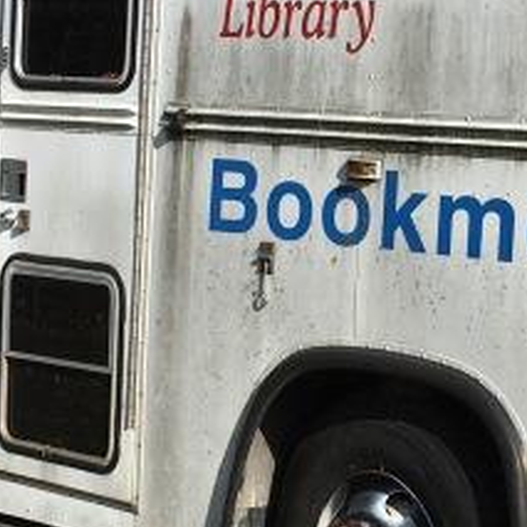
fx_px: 2119
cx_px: 307
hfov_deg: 14.2
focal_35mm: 123
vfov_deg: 14.2
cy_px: 191
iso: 25
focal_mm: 4.15
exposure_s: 1/2137
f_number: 2.2
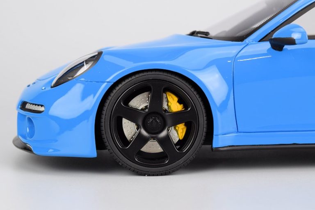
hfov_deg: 24.6
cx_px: 158
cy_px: 105
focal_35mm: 82
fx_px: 722
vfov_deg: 16.6
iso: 100
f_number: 11
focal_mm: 55
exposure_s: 1/10
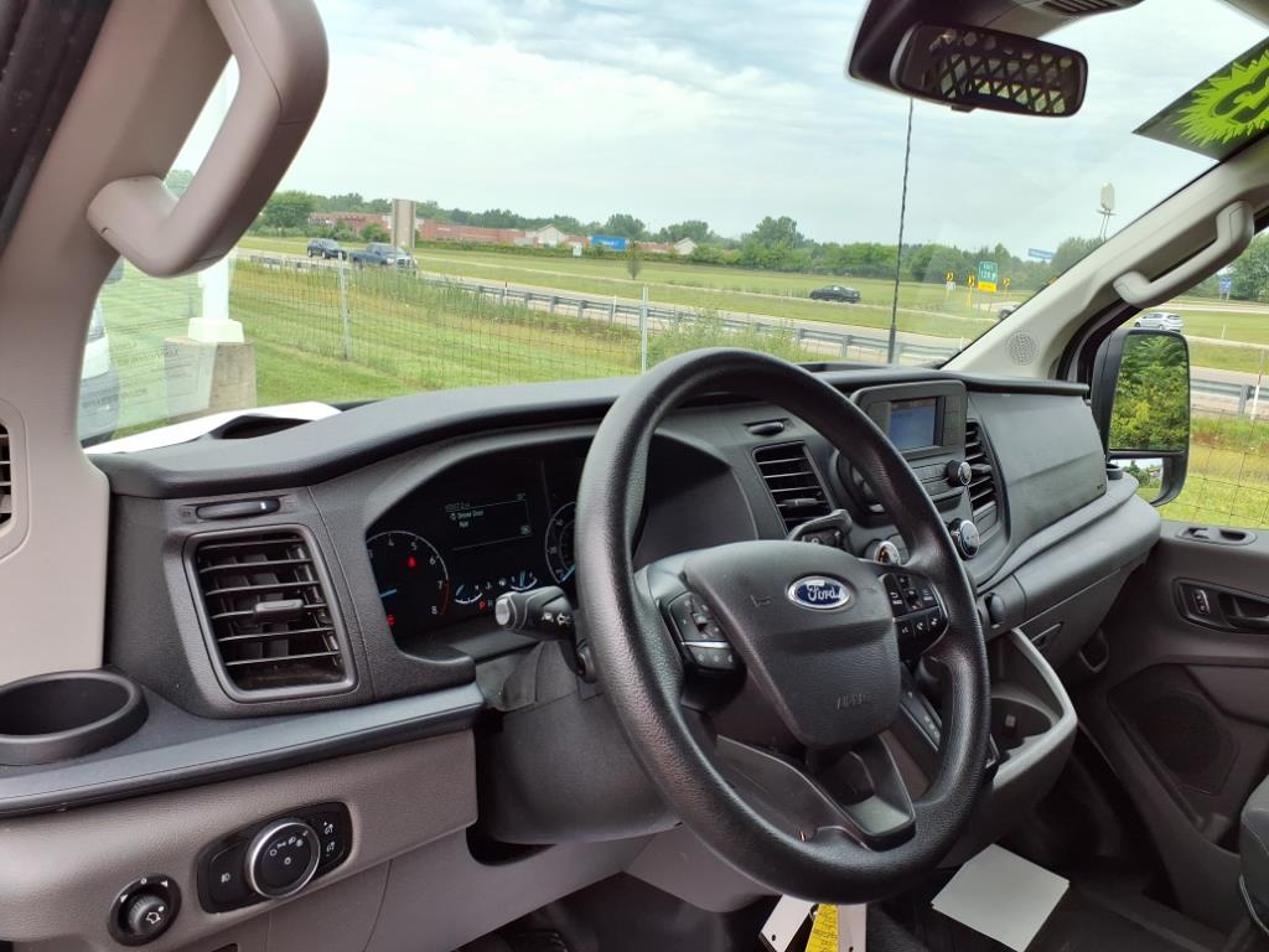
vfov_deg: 51.4
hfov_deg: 65.3
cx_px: 634
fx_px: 990
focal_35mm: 27
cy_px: 476
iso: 40
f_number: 1.9
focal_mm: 3.58
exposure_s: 1/769
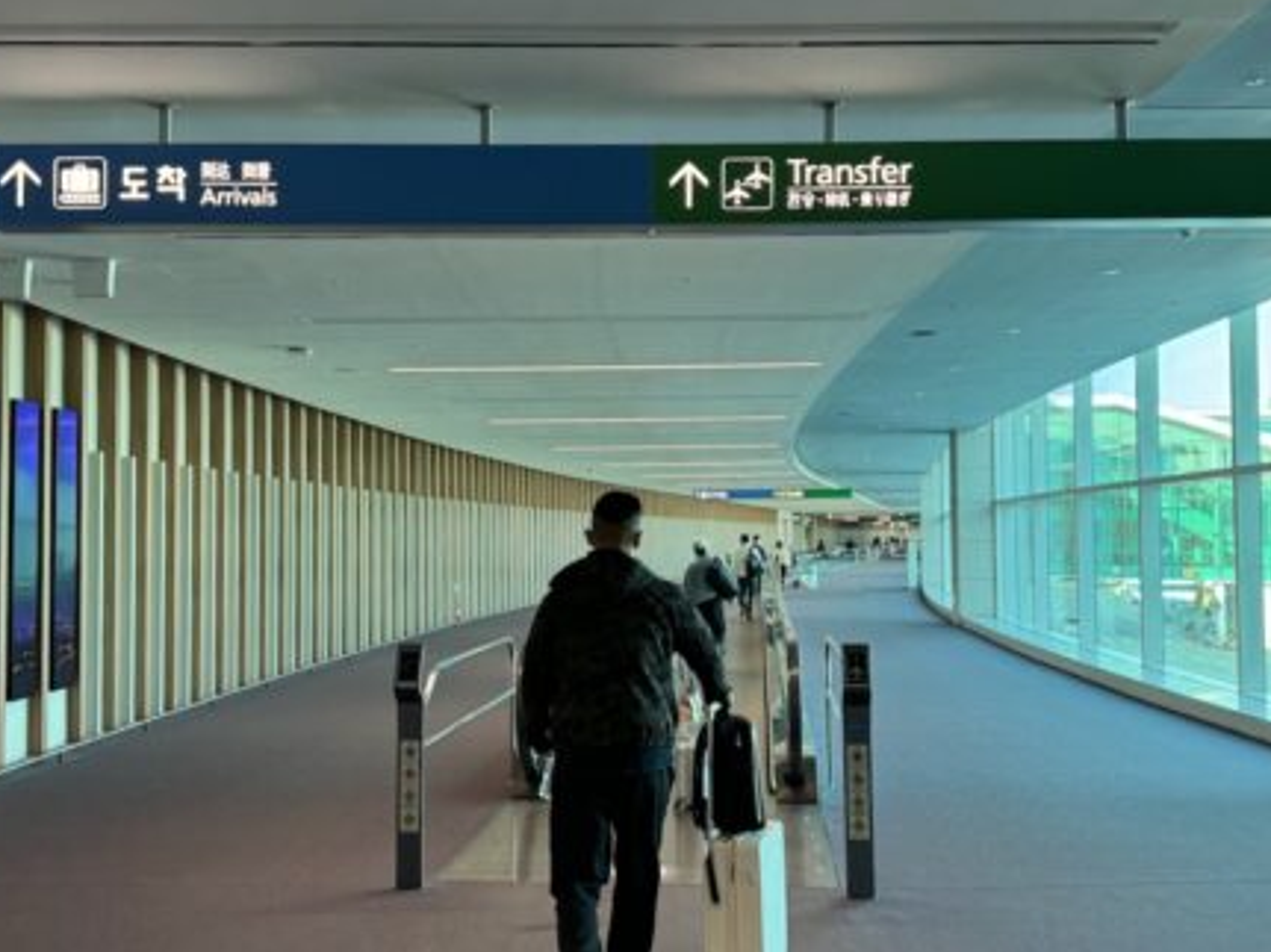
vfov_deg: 41.8
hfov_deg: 54.0
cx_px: 622
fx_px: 1248
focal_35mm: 34
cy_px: 501
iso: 200
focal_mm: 6.76
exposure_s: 1/120
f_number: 1.78
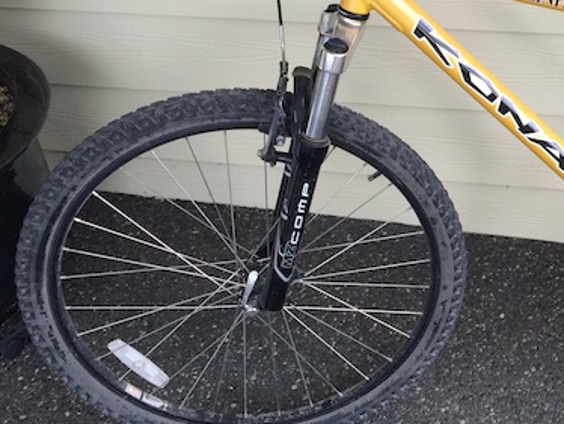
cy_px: 151
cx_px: 597
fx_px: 1011
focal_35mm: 62
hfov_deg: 28.7
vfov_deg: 23.6
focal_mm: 4.15
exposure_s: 1/120
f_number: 2.2
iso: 50
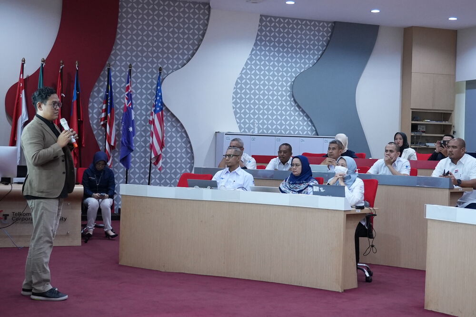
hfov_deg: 38.2
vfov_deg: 26.0
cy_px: 158
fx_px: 688
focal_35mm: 52
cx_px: 238
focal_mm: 35
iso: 5000
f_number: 4
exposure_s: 1/125
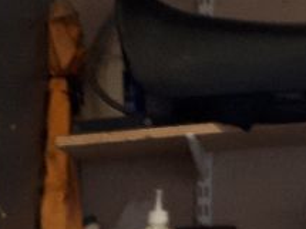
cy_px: 543
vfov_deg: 8.4
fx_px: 1422
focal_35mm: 161
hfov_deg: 12.1
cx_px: -37
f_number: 1.9
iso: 160
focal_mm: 3.6
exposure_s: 1/20
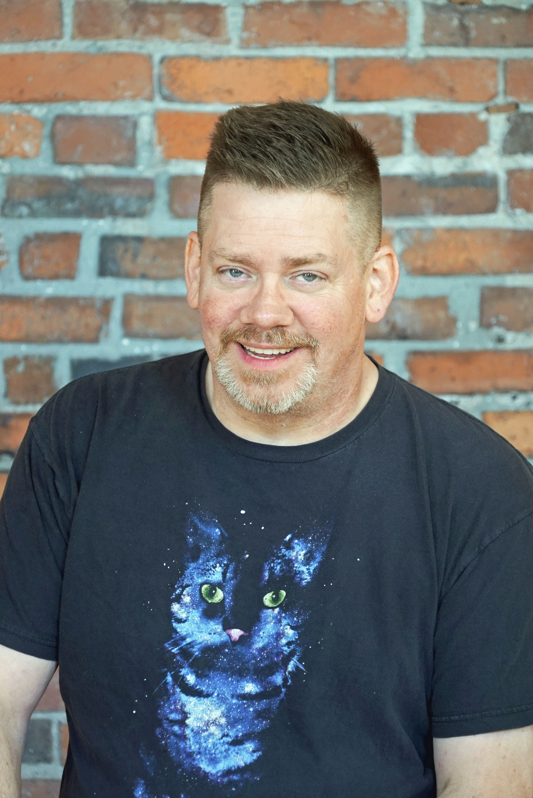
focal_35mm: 150
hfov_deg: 9.2
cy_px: 399
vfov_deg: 13.7
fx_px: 3327
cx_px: 266
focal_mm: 150
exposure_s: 1/160
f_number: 6.3
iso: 2000
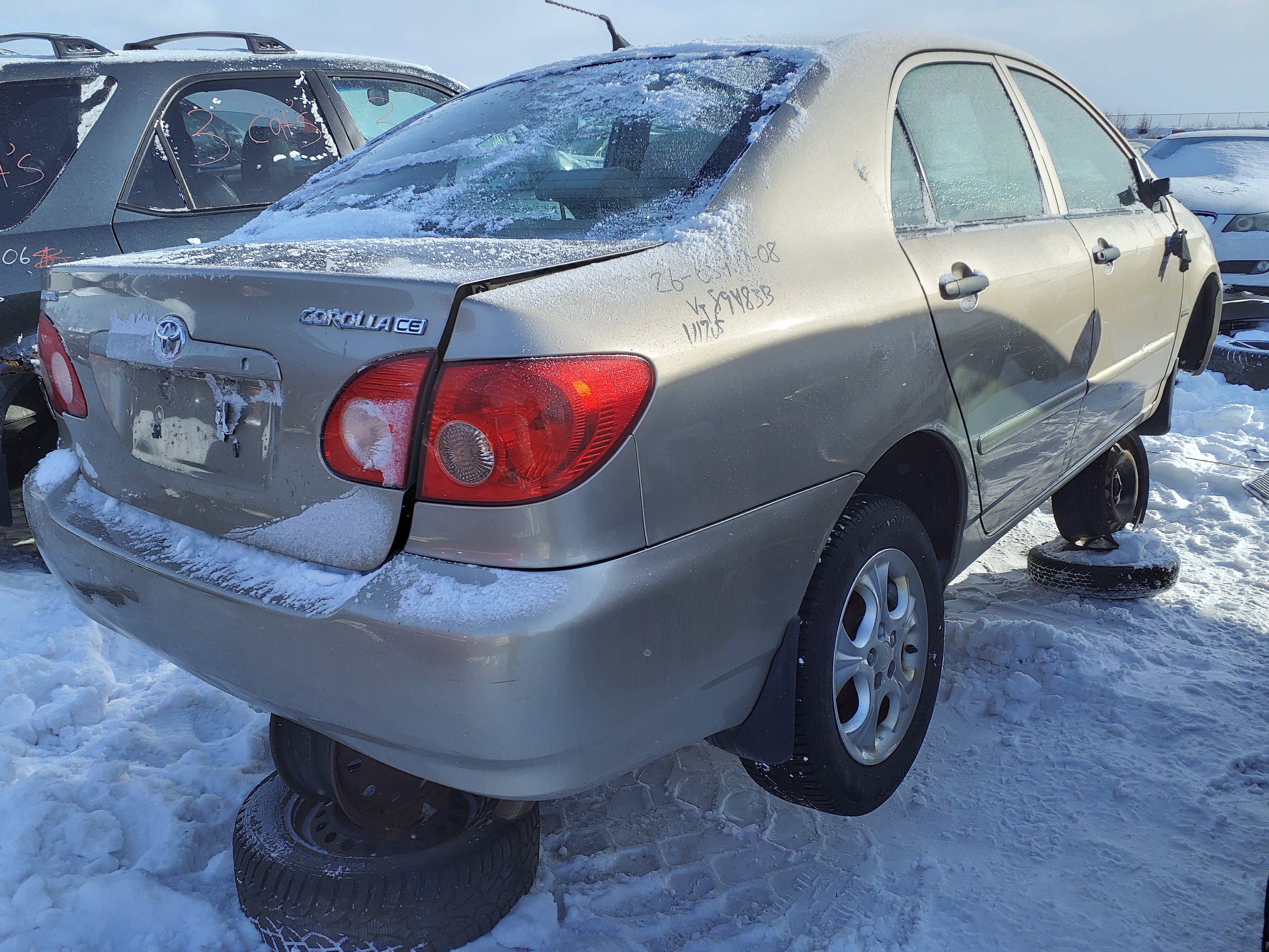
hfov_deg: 67.3
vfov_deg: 53.1
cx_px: 634
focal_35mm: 26
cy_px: 476
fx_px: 953
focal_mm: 3.58
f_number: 1.9
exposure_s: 1/608
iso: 40
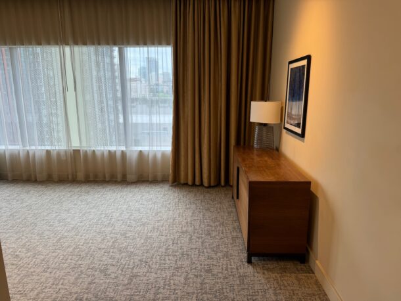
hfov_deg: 71.6
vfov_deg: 56.8
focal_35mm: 24
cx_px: 200
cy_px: 150
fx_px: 278
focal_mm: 6.76
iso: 50
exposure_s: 1/120
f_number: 1.78
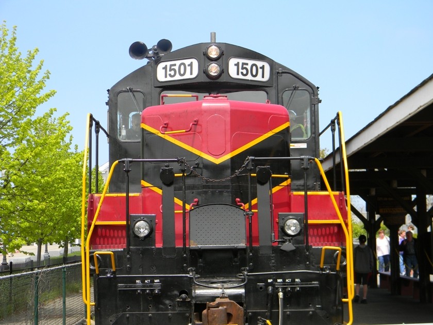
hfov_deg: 29.0
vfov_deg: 21.9
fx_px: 838
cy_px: 162
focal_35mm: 67
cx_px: 216
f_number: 4.3
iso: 80
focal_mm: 12.2
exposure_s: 1/390
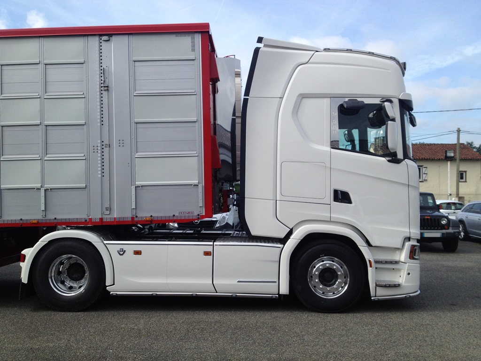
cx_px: 240
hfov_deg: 52.6
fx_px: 486
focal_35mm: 35
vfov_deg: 40.7
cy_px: 180
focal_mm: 4.28
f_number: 2.4
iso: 50
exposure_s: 1/1022
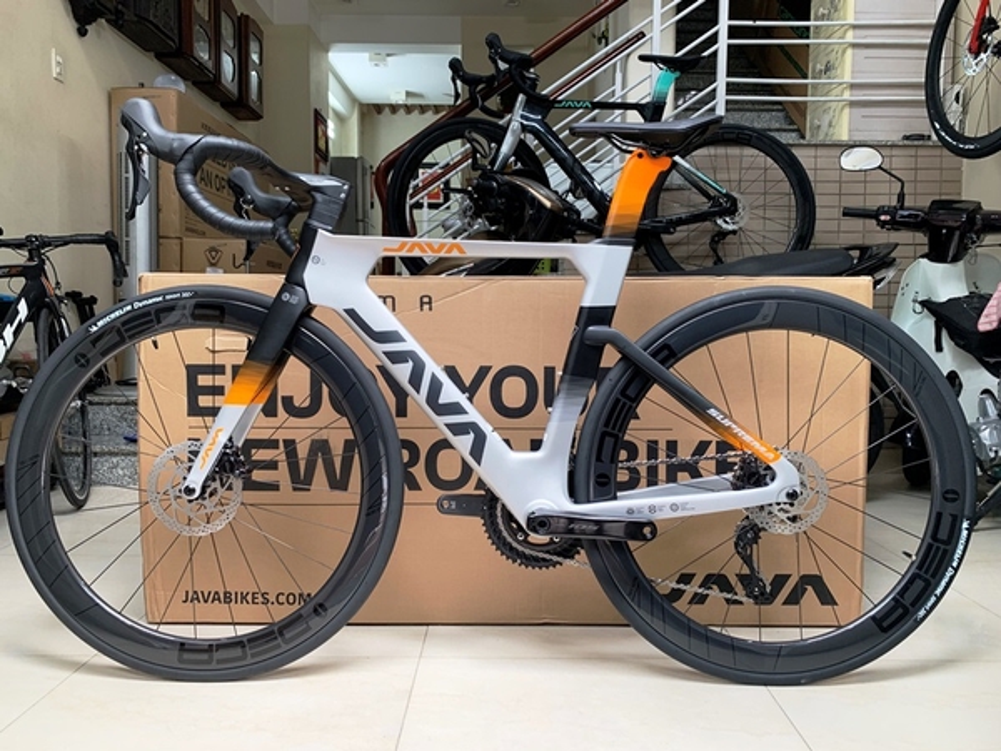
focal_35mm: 26
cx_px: 500
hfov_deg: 67.3
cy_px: 376
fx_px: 752
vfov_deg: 53.1
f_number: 1.8
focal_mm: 4.25
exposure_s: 1/75
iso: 100
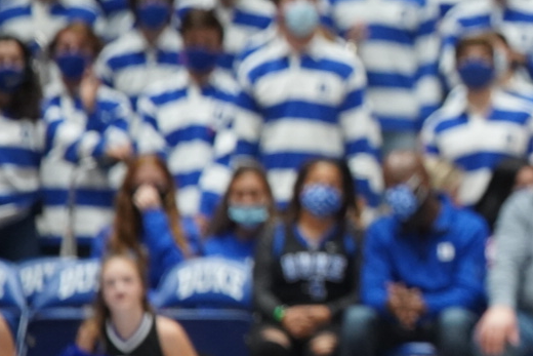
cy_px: 114
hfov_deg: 3.3
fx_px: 9211
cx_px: 811
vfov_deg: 2.2
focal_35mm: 622
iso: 4000
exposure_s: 1/800
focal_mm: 200
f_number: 3.5
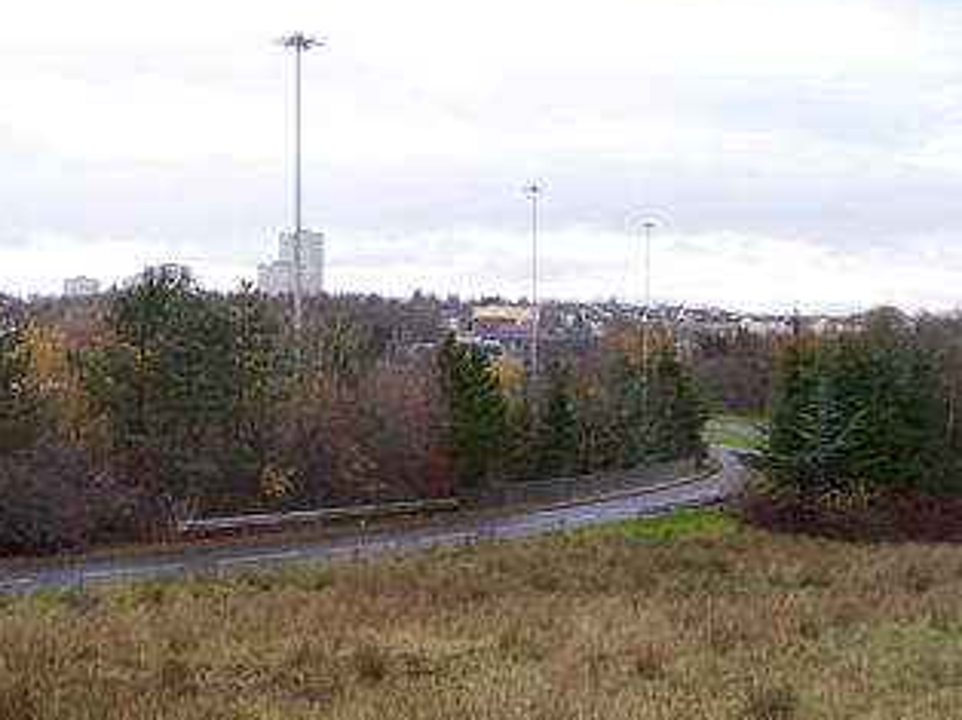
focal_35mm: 61
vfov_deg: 24.0
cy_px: 306
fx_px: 1694
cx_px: 191
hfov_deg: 30.9
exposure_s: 1/125
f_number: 2.7
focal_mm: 6
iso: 80
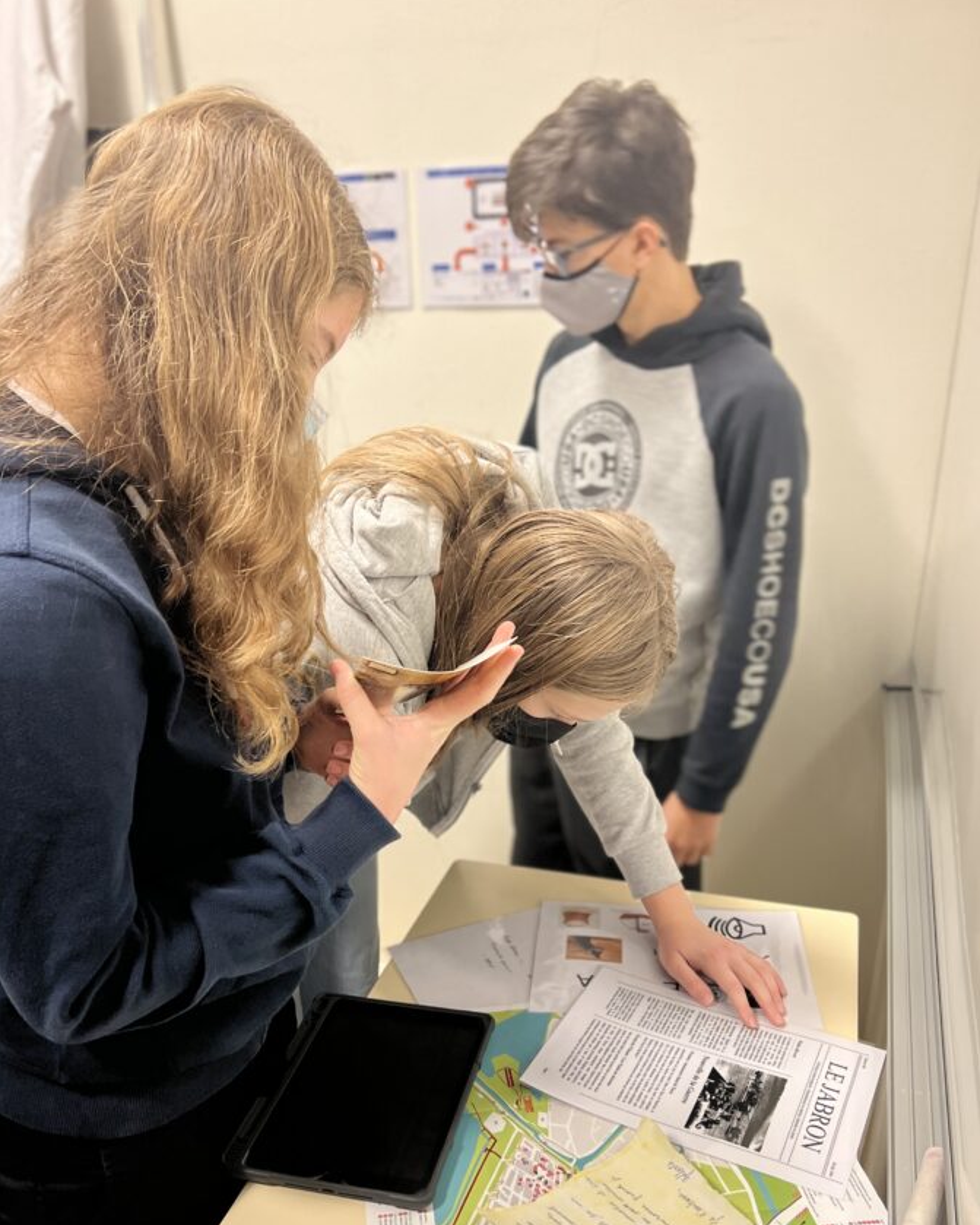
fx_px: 1123
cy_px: 715
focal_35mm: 31
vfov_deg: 56.9
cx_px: 489
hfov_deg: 47.1
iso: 125
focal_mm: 5.7
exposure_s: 1/50
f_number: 1.5
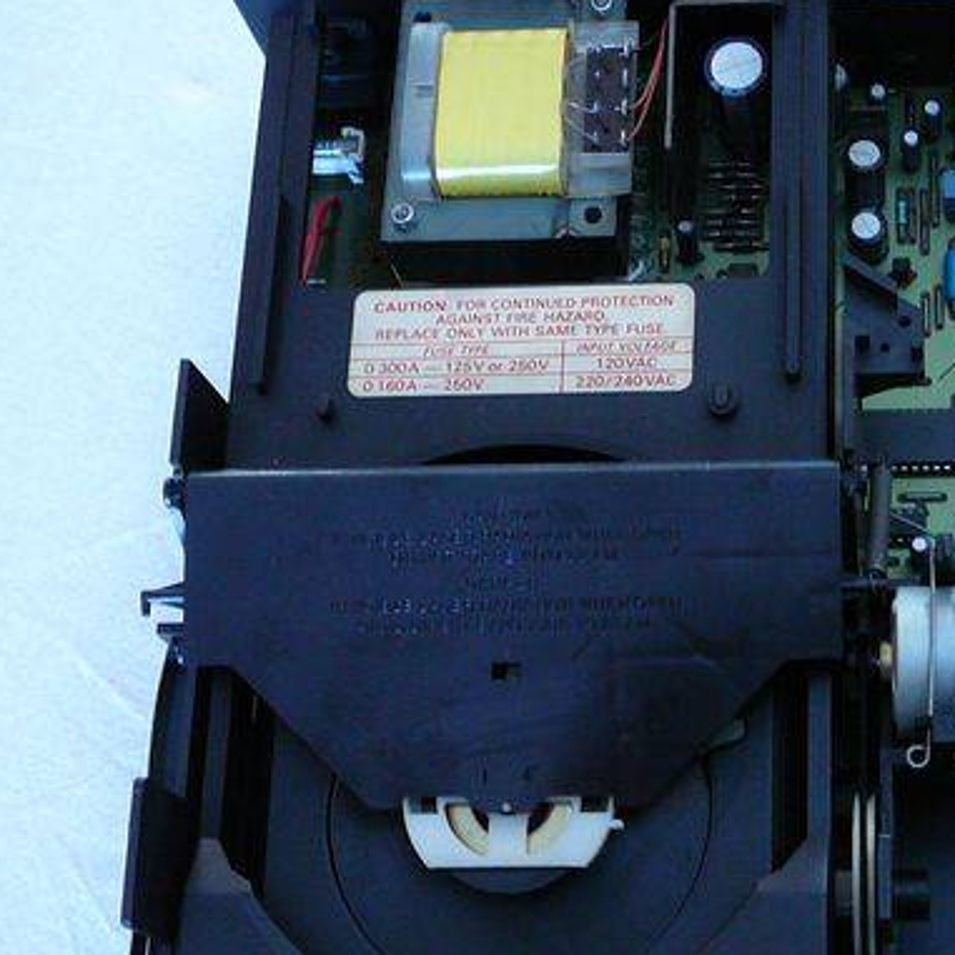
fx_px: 2029
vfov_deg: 26.5
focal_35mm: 65
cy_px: 546
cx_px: 830
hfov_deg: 25.8
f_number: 2.8
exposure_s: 1/13
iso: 200
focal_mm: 5.2
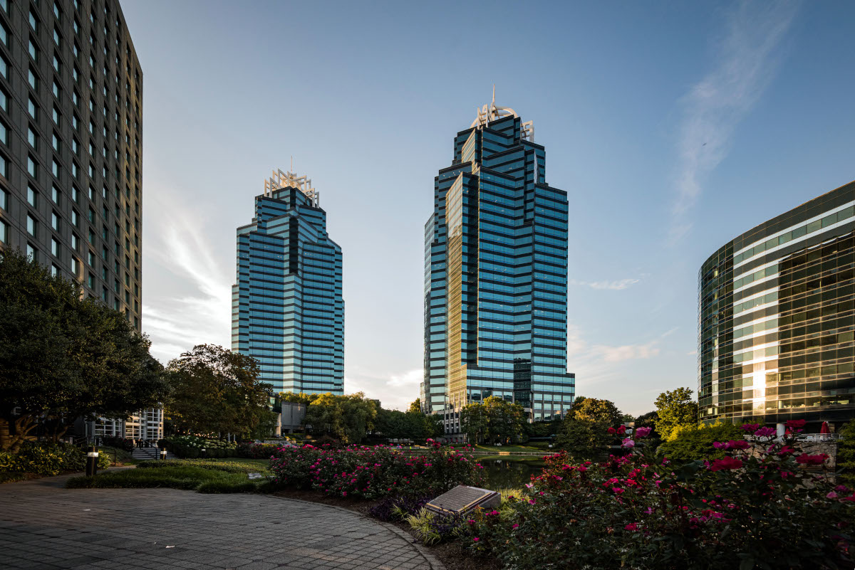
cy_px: 285
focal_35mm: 16
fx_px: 380
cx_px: 428
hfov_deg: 96.7
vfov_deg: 73.8
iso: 640
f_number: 8
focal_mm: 16
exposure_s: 1/250
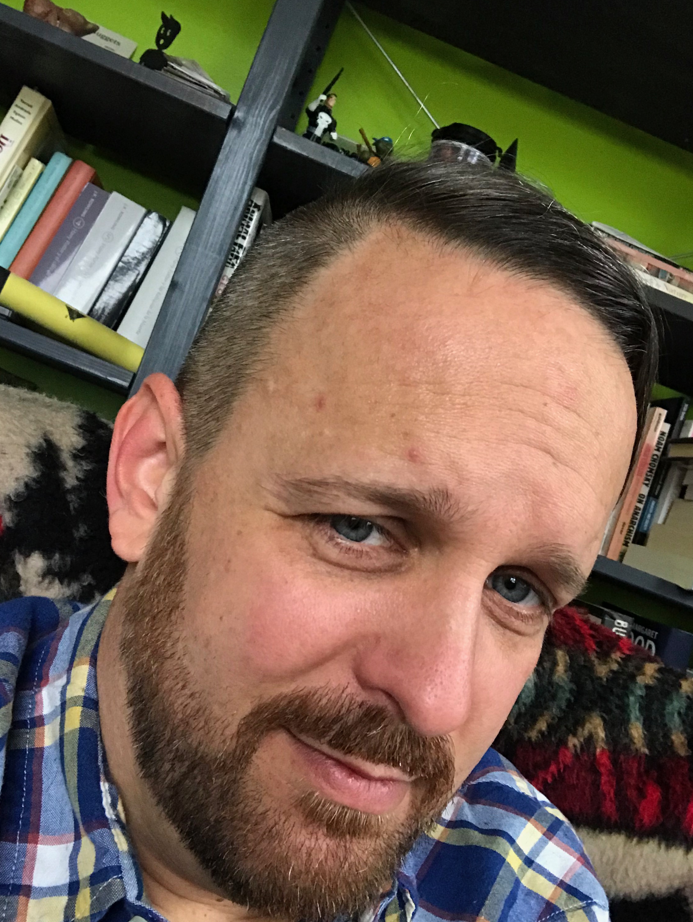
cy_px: 456
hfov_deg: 43.0
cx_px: 339
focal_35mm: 33
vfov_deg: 55.3
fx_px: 880
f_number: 2.2
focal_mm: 2.87
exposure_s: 1/30
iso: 200
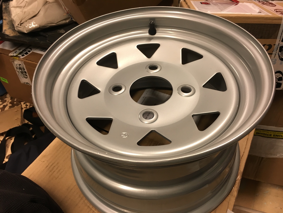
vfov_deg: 48.2
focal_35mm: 29
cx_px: 142
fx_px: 237
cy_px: 106
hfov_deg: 61.7
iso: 100
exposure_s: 1/33
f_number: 2.2
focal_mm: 4.15
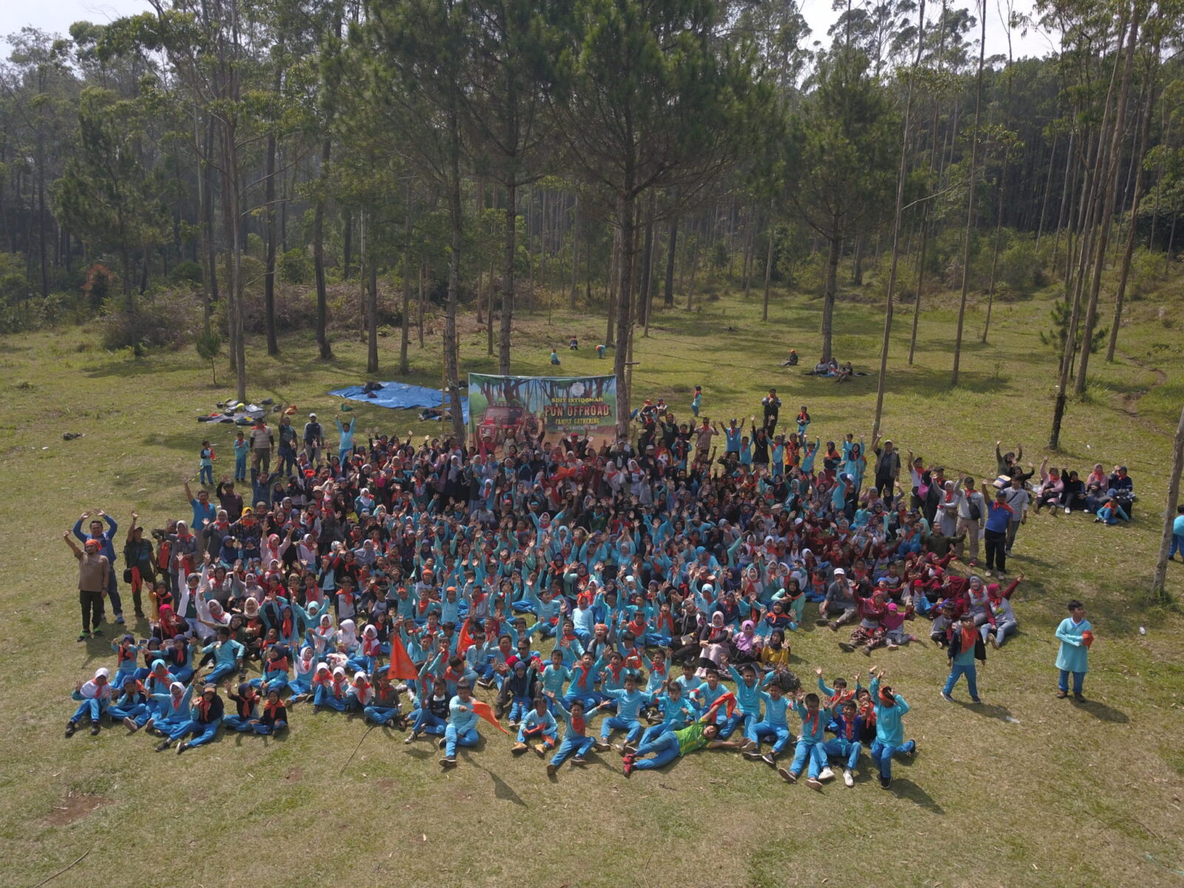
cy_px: 444
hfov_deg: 67.3
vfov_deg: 53.1
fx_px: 889
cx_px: 592
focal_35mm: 26
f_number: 2.2
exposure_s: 1/1266
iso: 100
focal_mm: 4.7
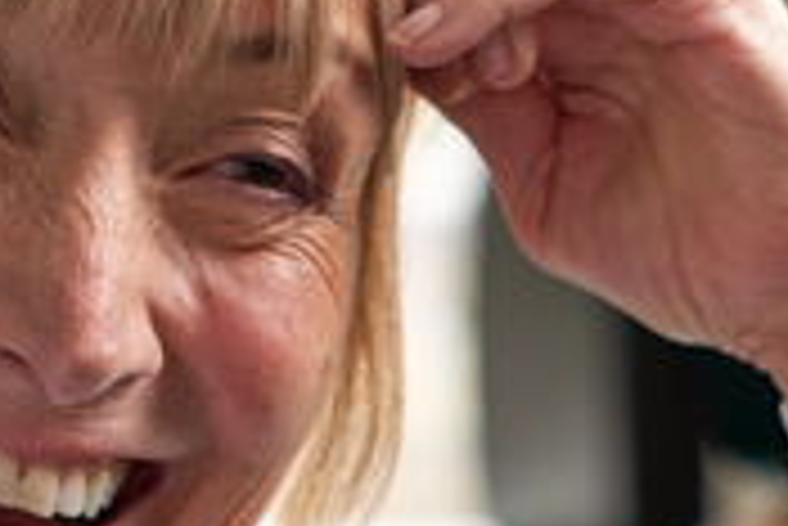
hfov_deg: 6.0
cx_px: 585
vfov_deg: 4.0
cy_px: 874
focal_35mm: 342
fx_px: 7492
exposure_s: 1/80
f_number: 4
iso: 200
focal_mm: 50
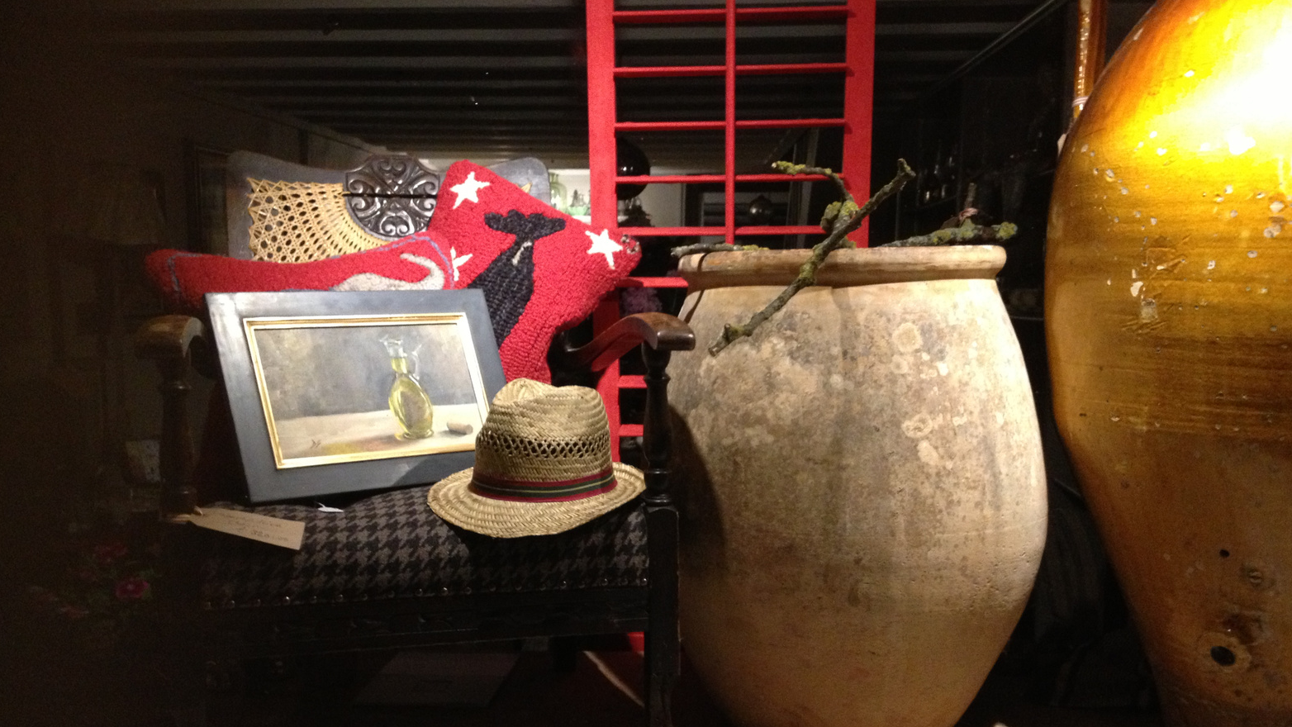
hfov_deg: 51.6
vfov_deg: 30.3
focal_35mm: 39
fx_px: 1336
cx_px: 652
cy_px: 461
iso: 400
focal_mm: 4.28
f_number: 2.4
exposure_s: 1/17
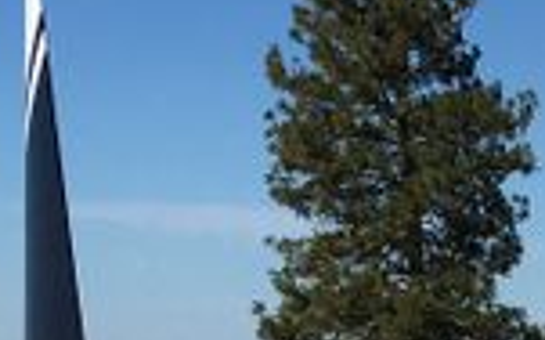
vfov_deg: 6.2
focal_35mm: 190
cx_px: 920
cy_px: 1096
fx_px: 2819
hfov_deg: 10.5
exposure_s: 1/3344
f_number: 2.2
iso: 25
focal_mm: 4.15
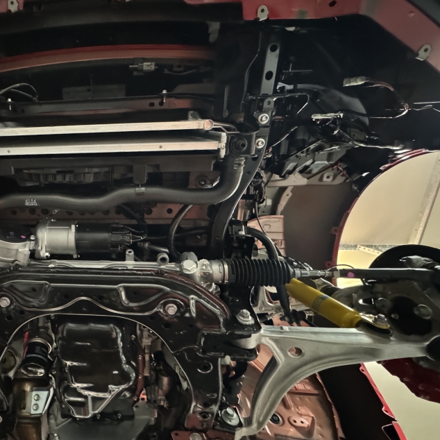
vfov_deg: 74.8
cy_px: 215
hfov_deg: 68.2
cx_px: 92
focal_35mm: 20
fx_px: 288
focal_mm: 2.22
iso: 1600
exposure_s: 1/30
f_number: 2.2
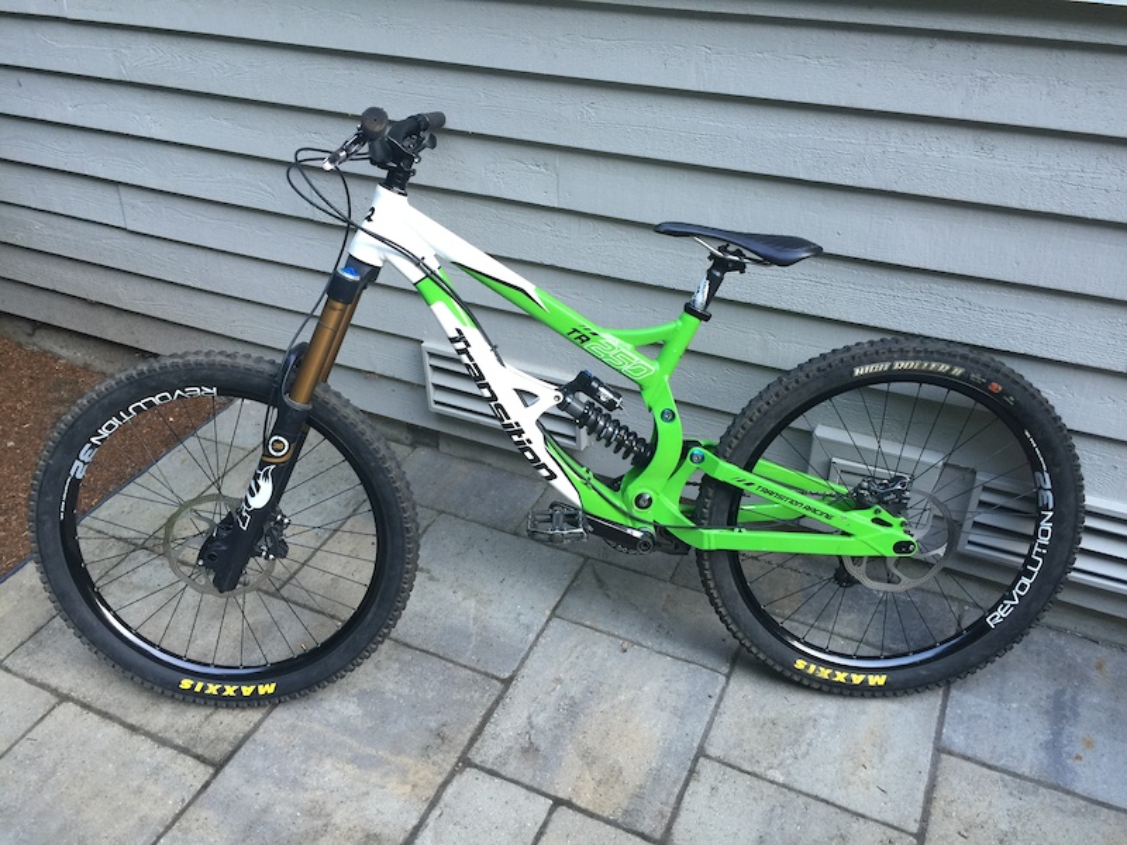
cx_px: 564
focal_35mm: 29
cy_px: 422
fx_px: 944
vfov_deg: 48.2
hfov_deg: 61.7
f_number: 2.2
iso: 32
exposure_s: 1/15
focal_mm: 4.15
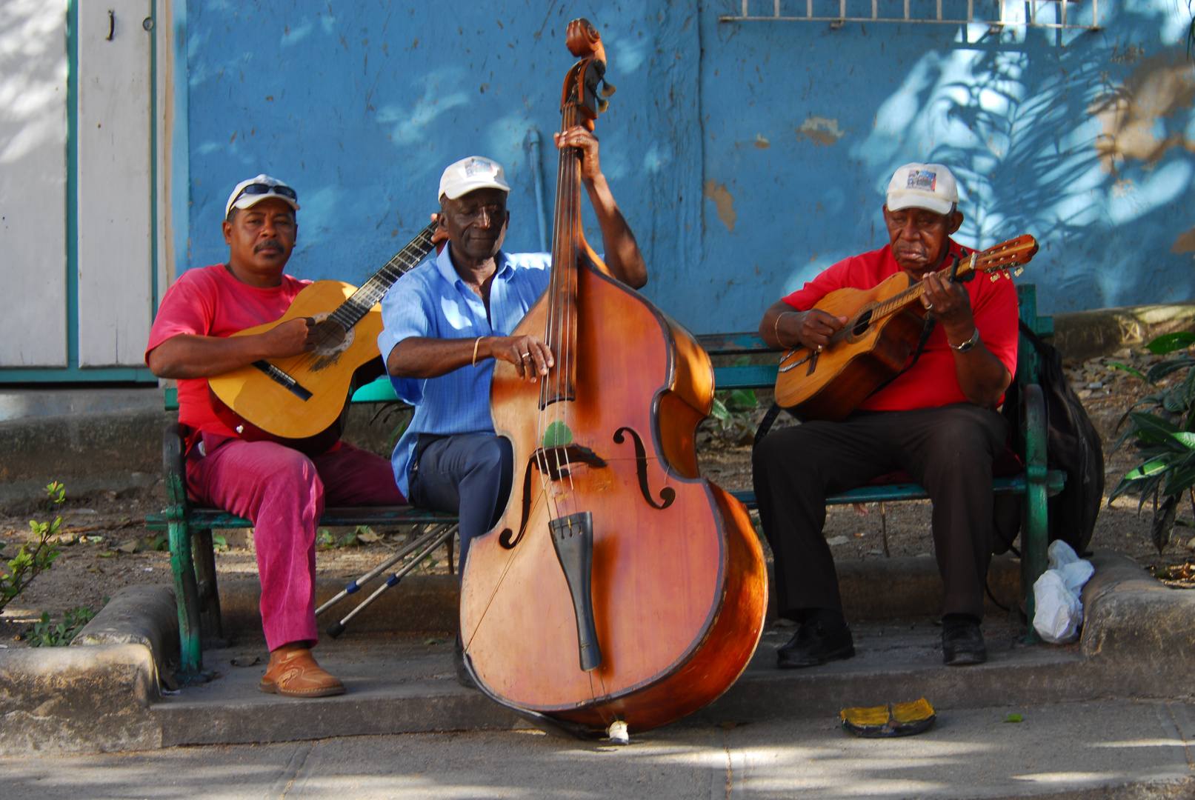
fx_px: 4238
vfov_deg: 10.8
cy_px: 400
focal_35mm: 128
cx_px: 598
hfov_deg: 16.1
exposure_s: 1/60
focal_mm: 85
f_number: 4.5
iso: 100
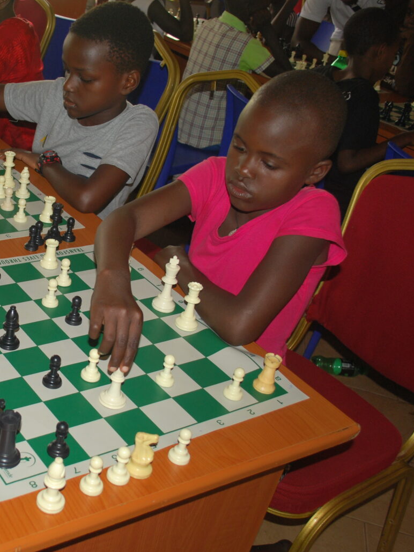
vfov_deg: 42.9
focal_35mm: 44
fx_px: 701
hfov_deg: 31.1
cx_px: 26
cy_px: 277
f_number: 3.8
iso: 200
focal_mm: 20
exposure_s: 1/60
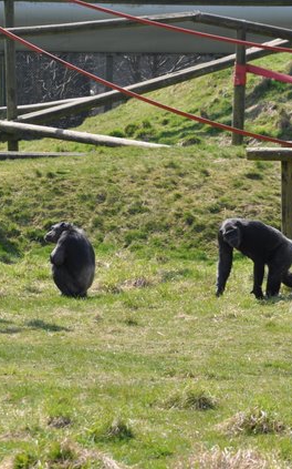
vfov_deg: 8.6
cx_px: 131
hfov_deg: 5.4
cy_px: 234
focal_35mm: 243
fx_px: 3094
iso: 200
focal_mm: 105
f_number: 8
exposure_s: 1/250
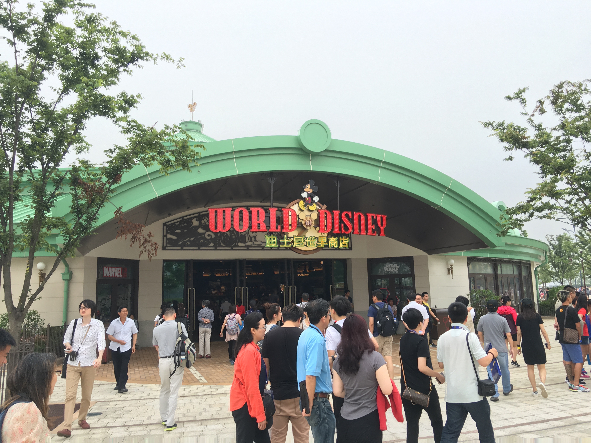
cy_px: 222
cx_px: 296
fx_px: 495
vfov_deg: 48.2
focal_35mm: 29
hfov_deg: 61.7
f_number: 2.2
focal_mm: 4.15
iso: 25
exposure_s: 1/274
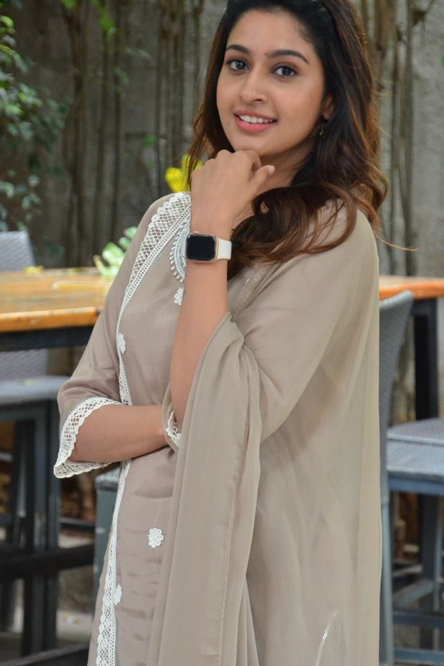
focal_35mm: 156
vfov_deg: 13.2
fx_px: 2886
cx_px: 234
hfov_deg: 8.8
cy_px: 313
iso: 2000
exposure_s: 1/125
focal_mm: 90
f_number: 5.6
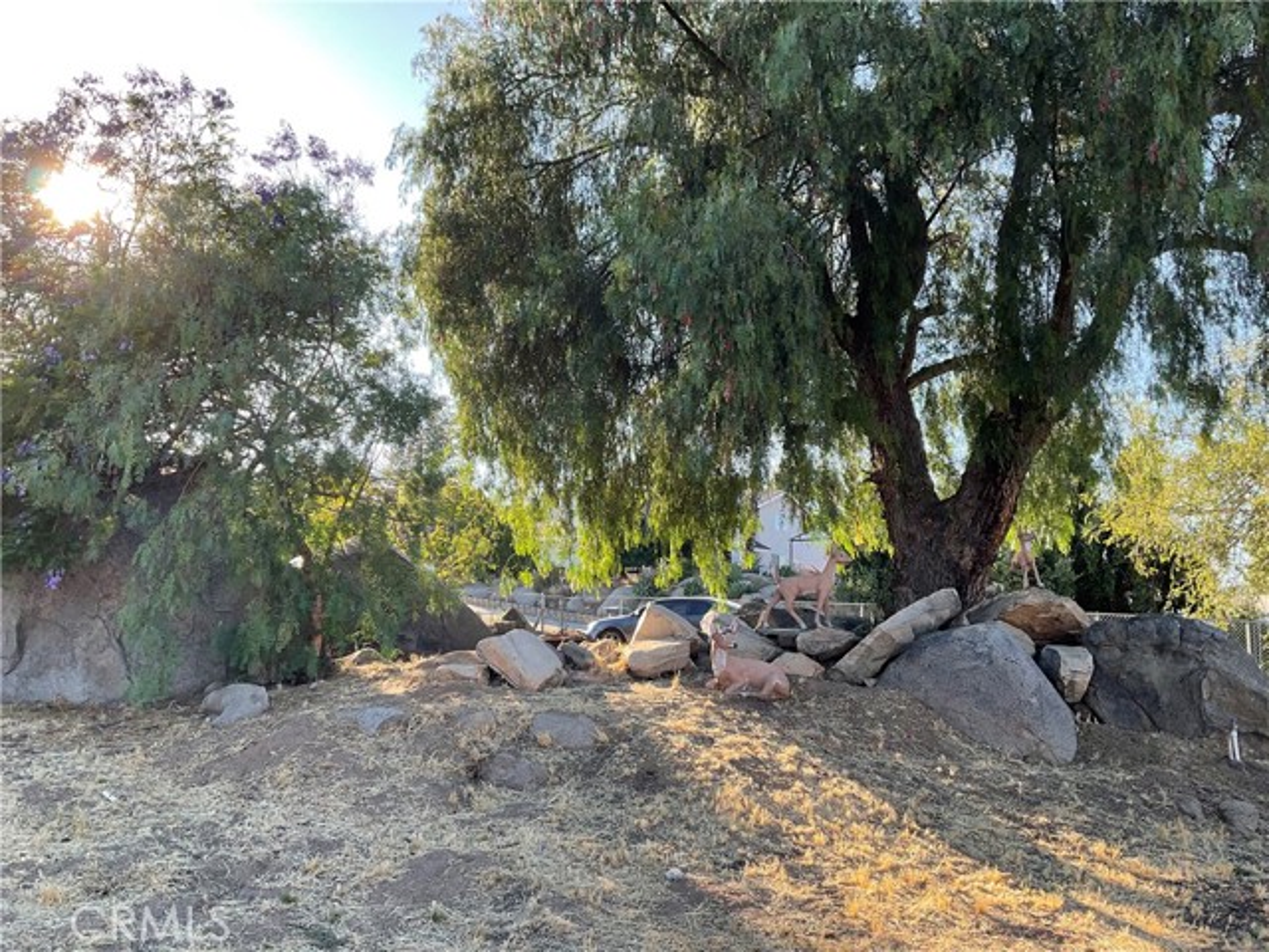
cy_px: 476
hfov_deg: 61.7
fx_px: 1063
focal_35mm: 29
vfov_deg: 48.2
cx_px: 634
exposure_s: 1/225
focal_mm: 3
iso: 16
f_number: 1.8
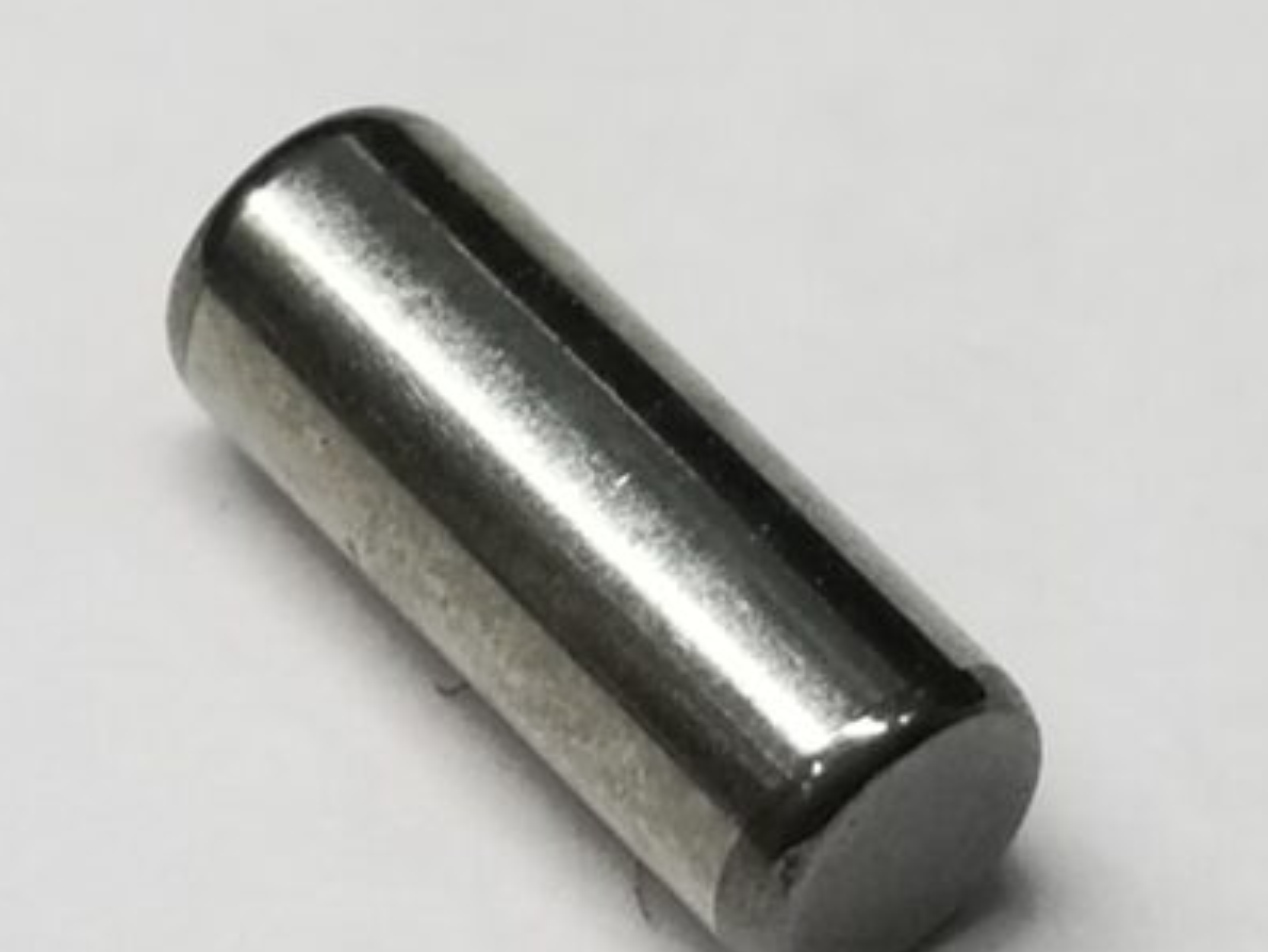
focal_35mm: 67
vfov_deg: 21.9
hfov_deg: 29.0
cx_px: 648
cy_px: 396
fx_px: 2455
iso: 50
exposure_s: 1/52
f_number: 1.7
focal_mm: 4.25
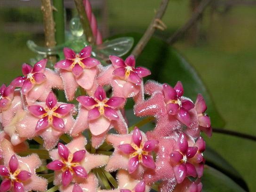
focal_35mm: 77
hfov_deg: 25.3
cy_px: 167
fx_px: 570
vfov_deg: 18.9
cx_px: 104
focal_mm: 7.6
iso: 100
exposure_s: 1/60
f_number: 8
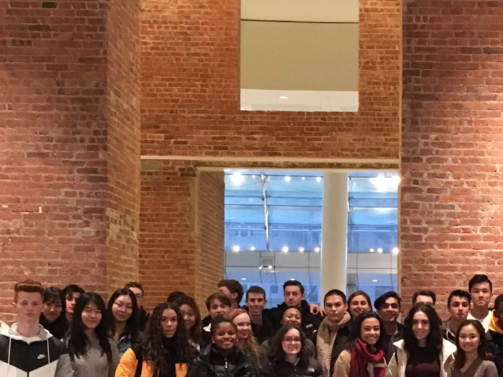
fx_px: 944
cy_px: 323
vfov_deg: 22.2
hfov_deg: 29.2
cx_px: 396
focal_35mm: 65
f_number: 2.2
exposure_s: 1/15
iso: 320
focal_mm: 4.15
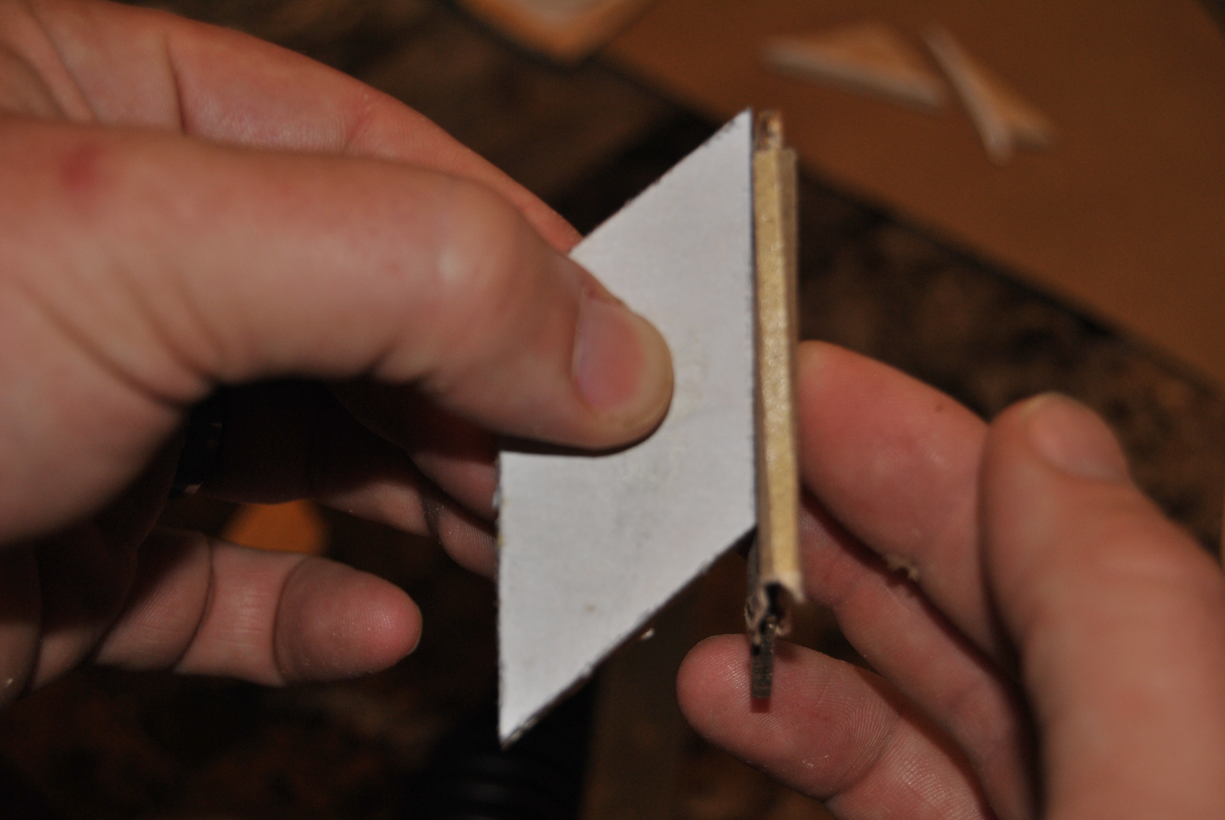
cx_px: 612
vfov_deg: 16.6
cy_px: 410
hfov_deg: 24.6
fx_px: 2811
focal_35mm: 82
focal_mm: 55
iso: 200
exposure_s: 1/60
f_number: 5.6
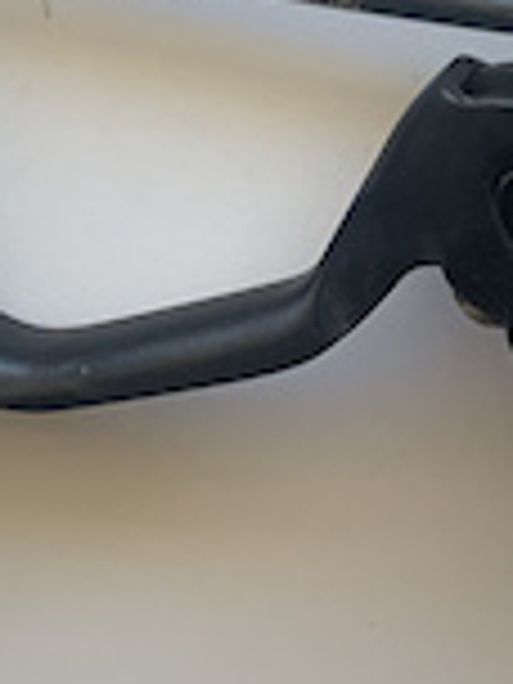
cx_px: 423
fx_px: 2707
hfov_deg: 10.8
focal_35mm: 137
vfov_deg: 12.3
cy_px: -788
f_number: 1.8
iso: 25
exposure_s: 1/139
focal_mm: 4.25
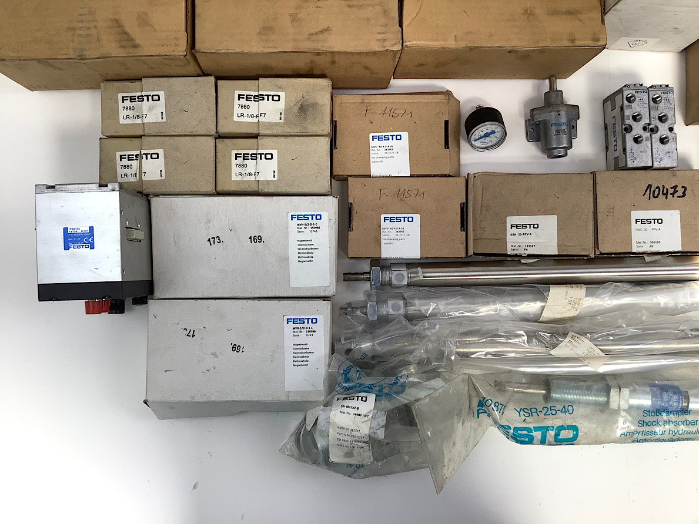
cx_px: 350
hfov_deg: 58.3
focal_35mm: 31
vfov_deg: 45.4
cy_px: 262
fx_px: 626
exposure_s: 1/100
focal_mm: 3.3
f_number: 2.4
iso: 25
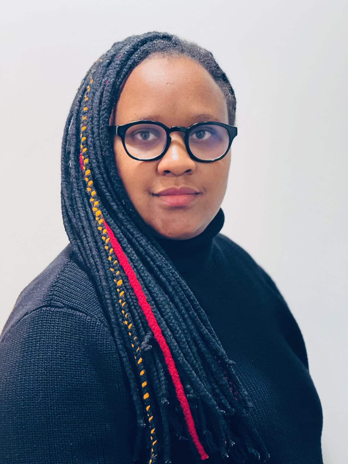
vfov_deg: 16.4
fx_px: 1609
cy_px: 232
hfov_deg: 12.3
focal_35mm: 120
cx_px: 174
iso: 640
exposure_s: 1/60
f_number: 2.8
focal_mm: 15.66
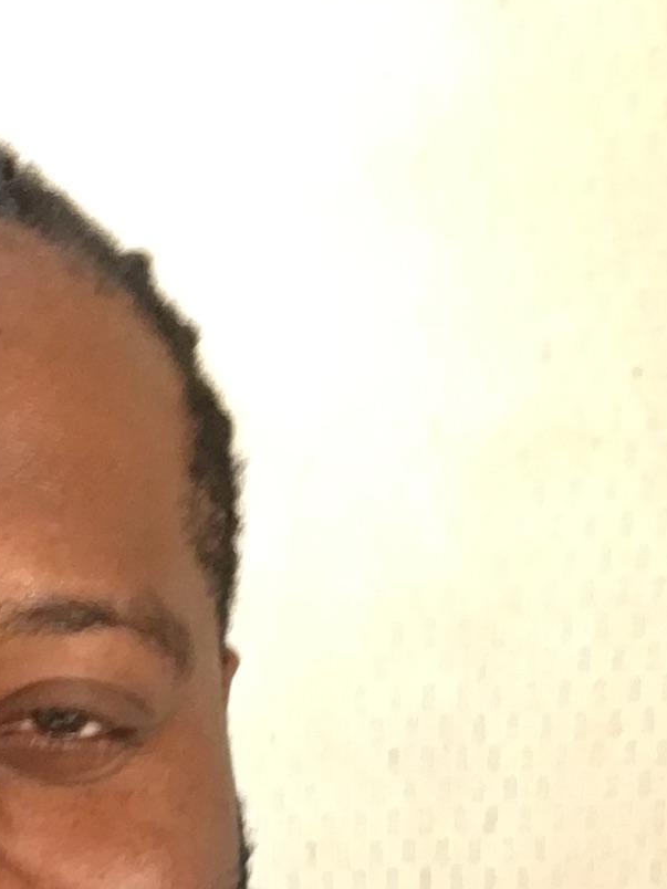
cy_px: 1066
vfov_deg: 22.7
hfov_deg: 18.2
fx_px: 2030
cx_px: 20
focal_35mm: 79
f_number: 2.2
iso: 125
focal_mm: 2.65
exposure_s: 1/15
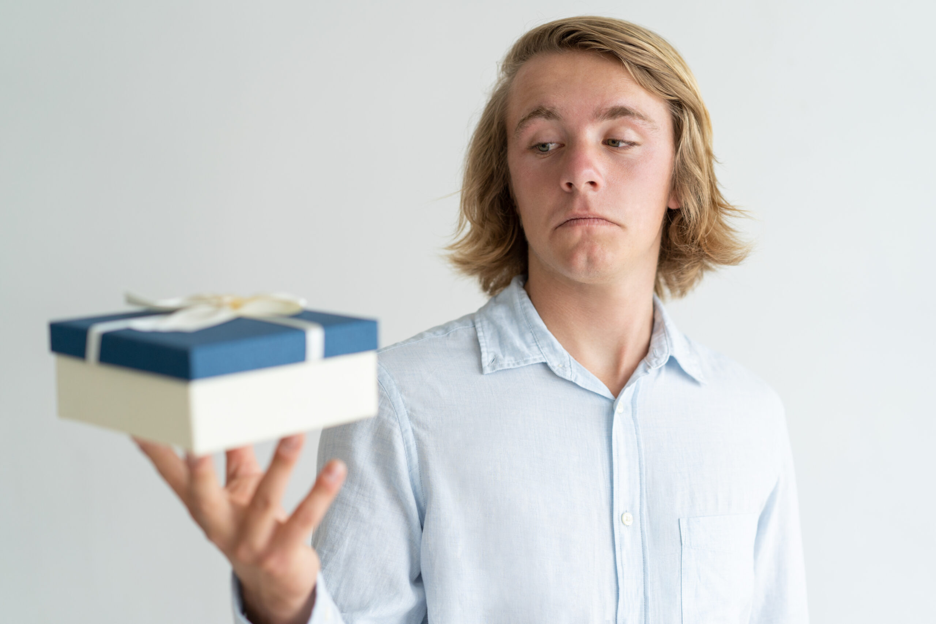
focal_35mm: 55
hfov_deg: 36.2
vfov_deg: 24.6
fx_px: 1430
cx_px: 468
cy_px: 312
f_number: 2.2
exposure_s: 1/400
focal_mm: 55
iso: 250
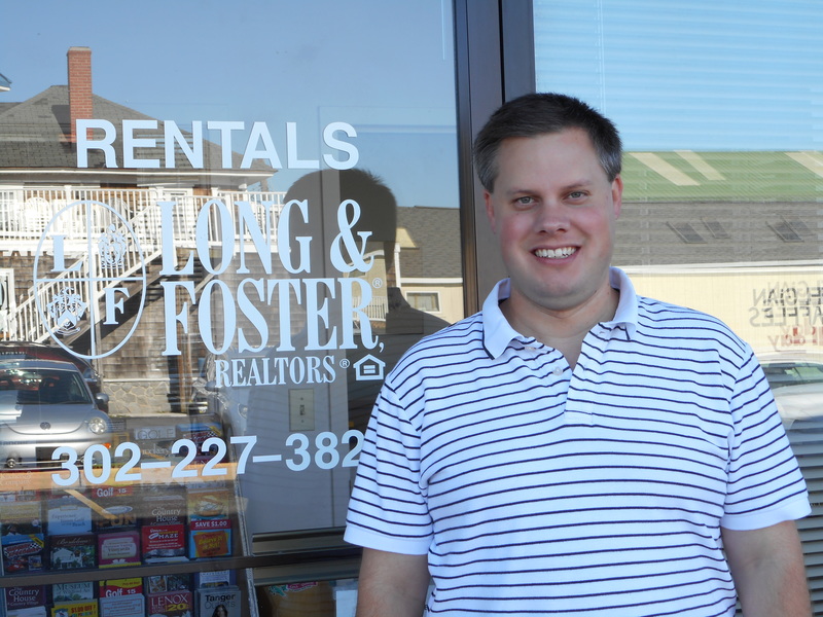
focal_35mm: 67
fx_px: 1593
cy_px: 308
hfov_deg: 29.0
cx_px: 412
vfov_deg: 21.9
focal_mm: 12
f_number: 5.3
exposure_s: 1/60
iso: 80
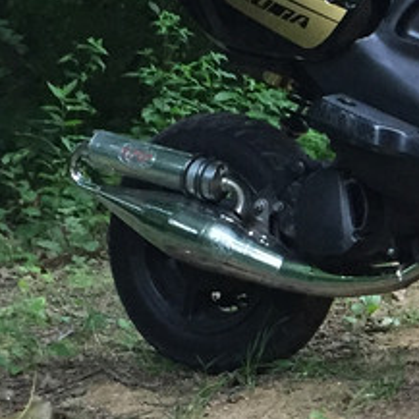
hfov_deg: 13.2
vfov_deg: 13.8
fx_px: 1725
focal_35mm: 126
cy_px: 340
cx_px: 596
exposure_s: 1/30
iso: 200
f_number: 2.2
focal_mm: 4.15
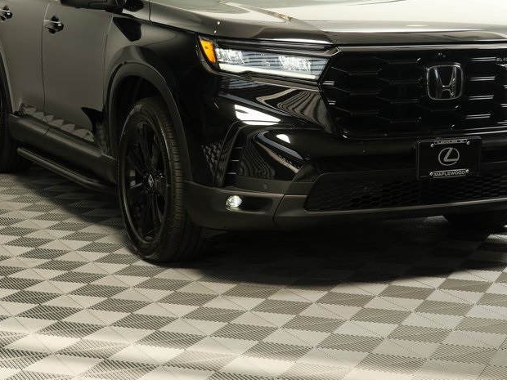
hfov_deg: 25.7
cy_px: 117
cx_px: 271
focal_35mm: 76
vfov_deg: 19.3
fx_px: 1113
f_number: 4.3
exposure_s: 1/200
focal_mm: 23
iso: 250
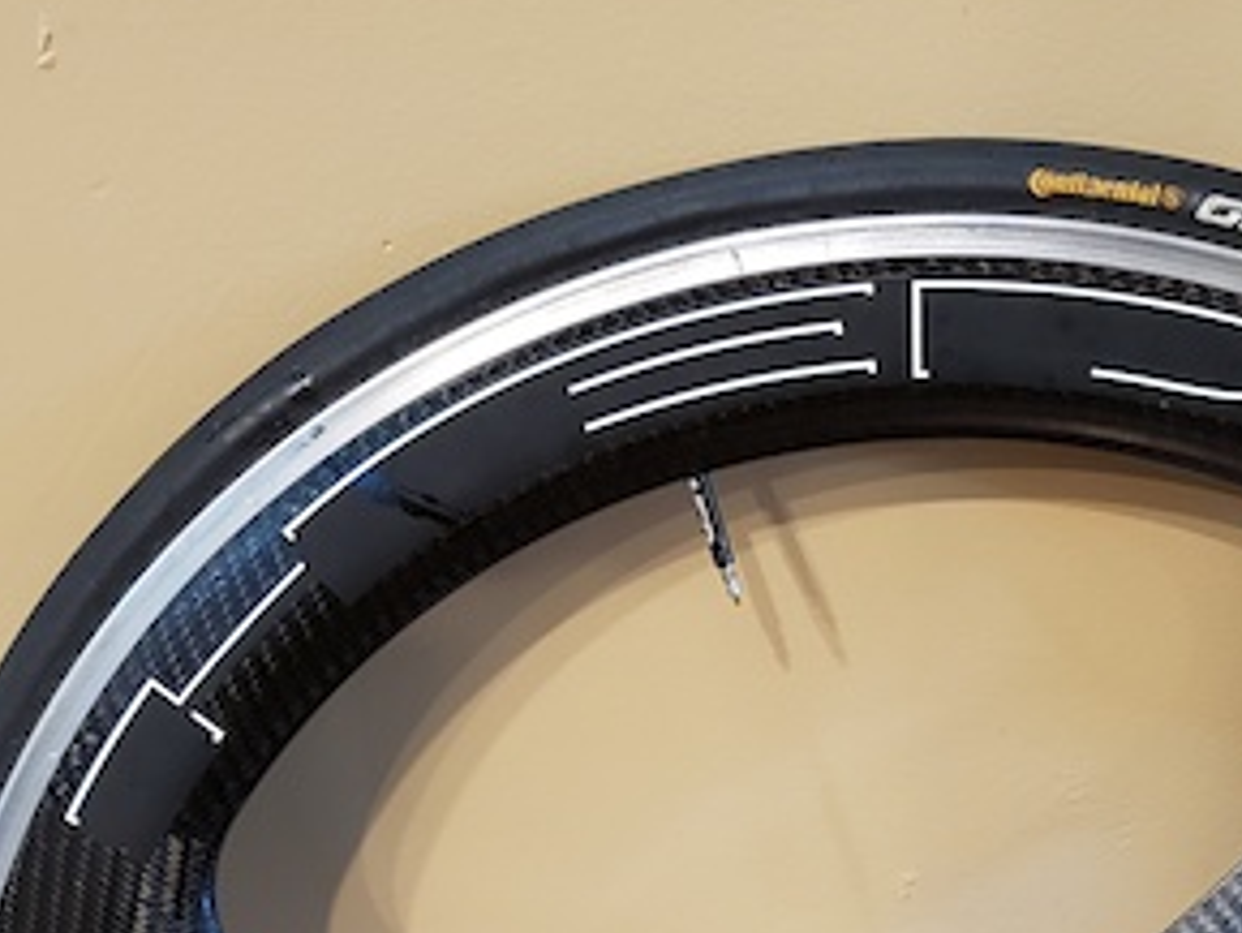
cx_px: 821
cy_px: 1157
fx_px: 2584
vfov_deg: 19.2
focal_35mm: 72
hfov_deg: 26.9
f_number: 1.5
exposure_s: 1/17
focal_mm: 4.3
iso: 250
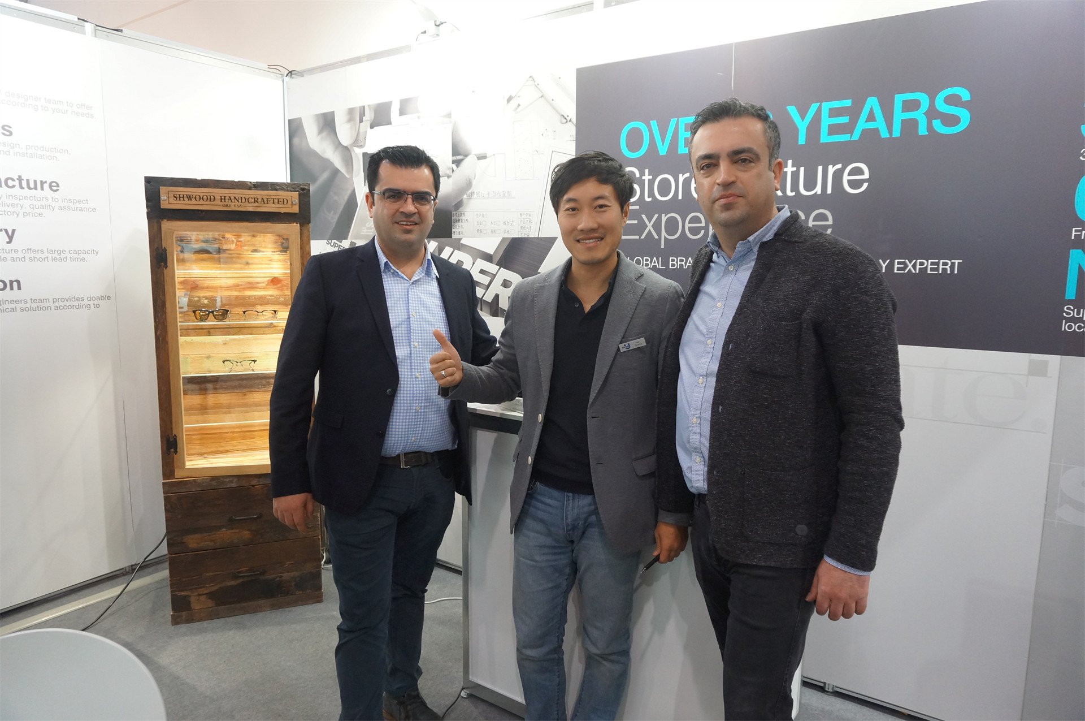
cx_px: 542
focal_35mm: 24
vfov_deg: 53.0
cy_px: 360
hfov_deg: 73.8
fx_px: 722
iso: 1000
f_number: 4
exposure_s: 1/60
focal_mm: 16
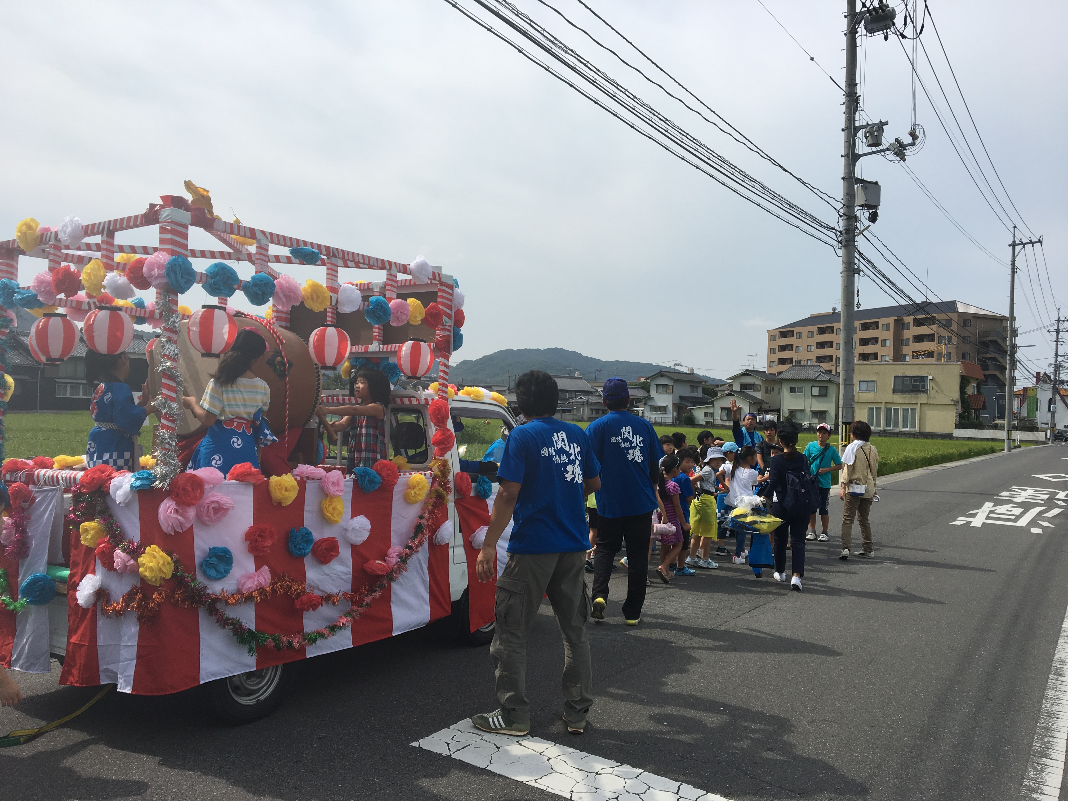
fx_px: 895
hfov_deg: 61.7
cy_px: 400
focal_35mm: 29
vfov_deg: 48.2
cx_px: 534
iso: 25
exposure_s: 1/2331
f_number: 2.2
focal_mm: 4.15
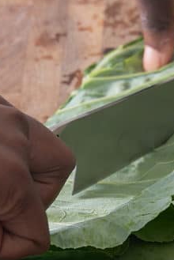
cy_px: 156
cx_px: 110
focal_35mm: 246
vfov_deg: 8.4
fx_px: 1780
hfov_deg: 5.6
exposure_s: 1/200
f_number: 7.1
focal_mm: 75
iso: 160
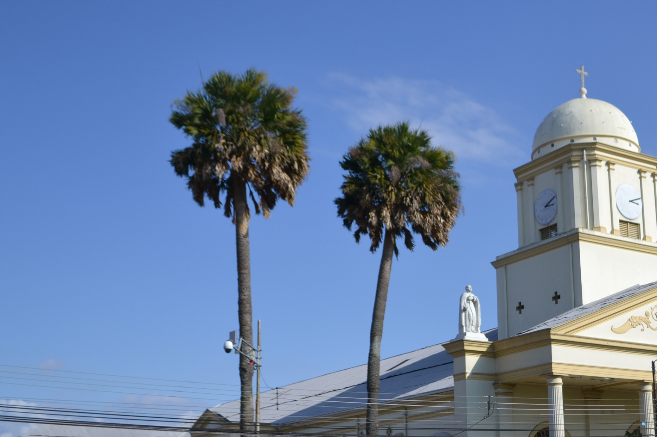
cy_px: 272
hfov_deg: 35.4
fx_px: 1004
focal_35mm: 55
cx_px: 494
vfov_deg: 24.5
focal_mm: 22
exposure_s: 1/1250
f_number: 3.8
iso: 100
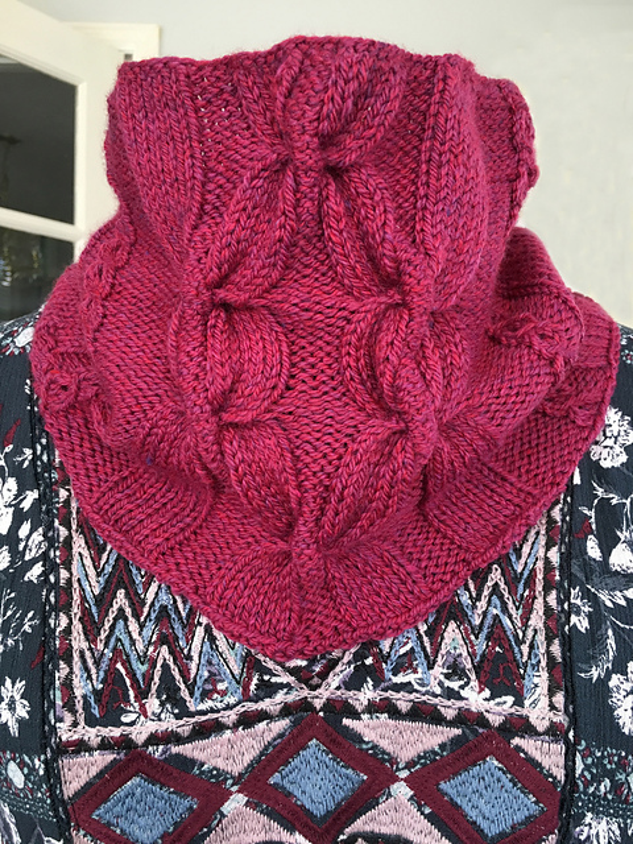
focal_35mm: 29
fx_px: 707
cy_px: 422
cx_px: 316
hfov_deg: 48.2
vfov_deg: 61.7
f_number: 2.2
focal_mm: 4.15
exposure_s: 1/30
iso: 40
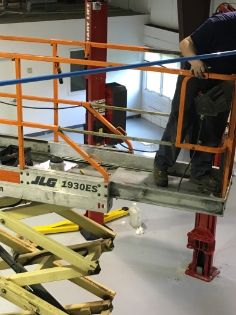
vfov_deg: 33.8
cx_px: 108
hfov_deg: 25.7
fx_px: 518
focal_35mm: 57
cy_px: 147
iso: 100
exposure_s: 1/30
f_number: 2.2
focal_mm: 4.15
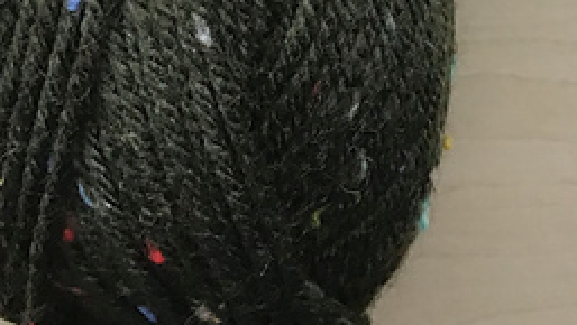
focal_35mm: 84
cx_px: 222
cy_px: -273
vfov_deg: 13.0
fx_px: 1286
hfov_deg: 25.2
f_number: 2.4
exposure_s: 1/33
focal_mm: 3.3
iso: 50
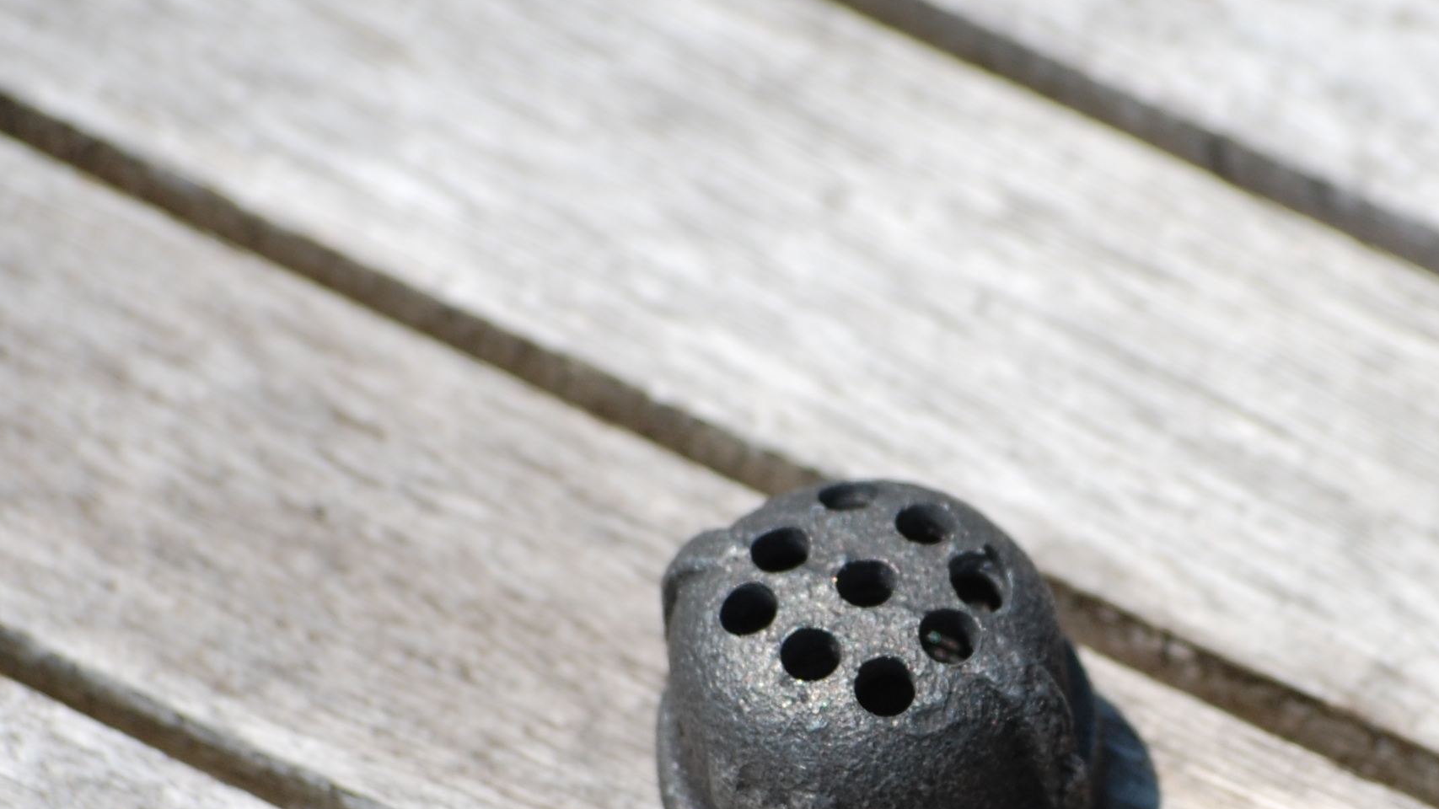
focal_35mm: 321
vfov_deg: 3.8
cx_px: 931
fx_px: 12248
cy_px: 756
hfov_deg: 6.7
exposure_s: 1/1000
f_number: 8
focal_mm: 116
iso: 200
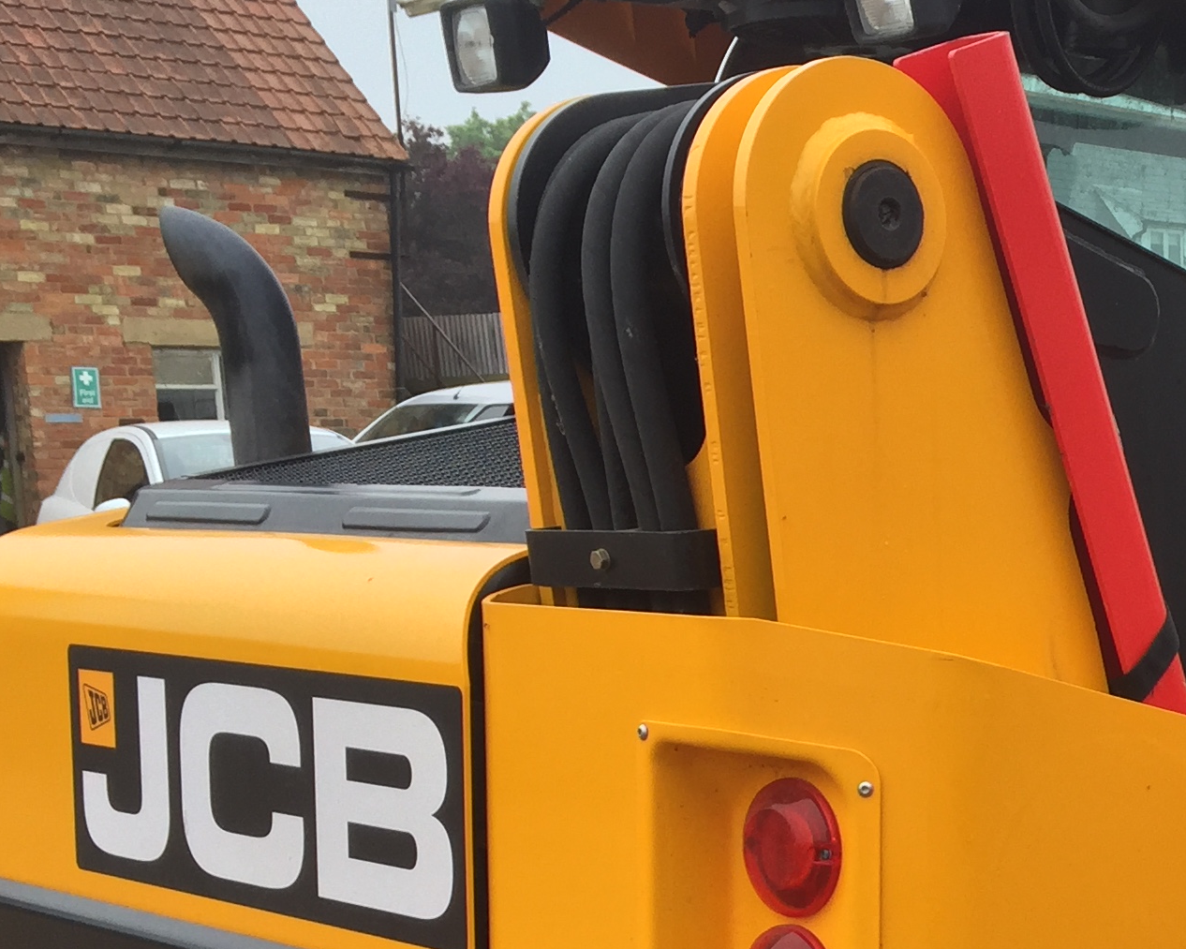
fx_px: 2563
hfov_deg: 24.9
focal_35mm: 73
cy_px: 916
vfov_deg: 20.4
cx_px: 1180
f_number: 2.2
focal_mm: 4.15
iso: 32
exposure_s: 1/494
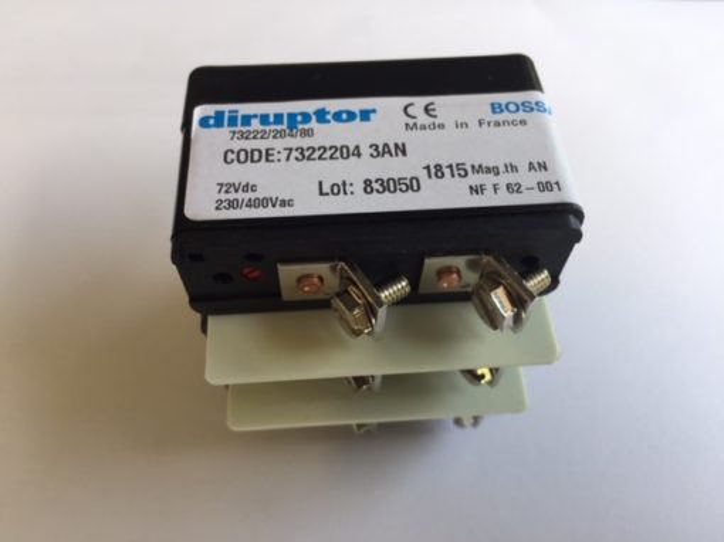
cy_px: 271
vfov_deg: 48.2
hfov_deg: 61.7
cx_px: 362
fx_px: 606
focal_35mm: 29
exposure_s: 1/100
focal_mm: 4.15
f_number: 2.2
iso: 32
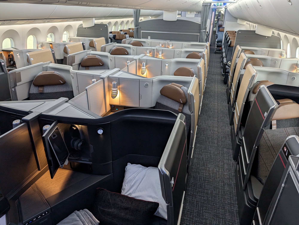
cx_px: 150
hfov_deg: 71.5
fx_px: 208
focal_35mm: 24
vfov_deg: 56.9
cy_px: 112
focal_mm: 6.9
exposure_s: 1/30.3
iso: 117
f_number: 1.68
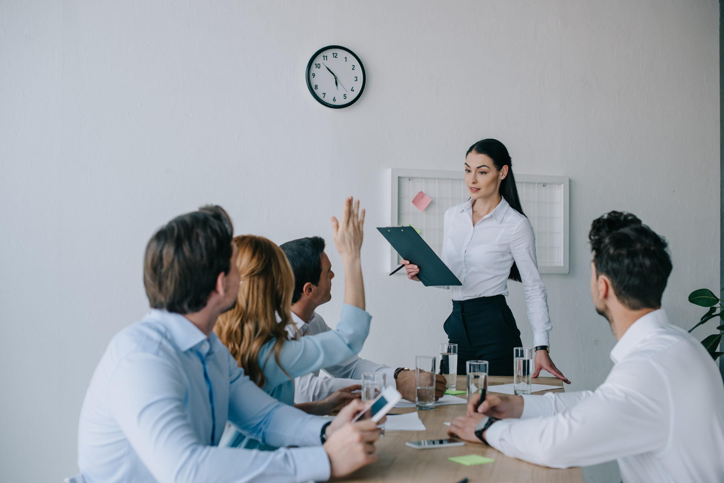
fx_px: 1006
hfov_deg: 39.6
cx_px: 362
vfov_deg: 27.0
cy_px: 242
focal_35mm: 50
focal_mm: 50
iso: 320
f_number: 3.5
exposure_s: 1/250
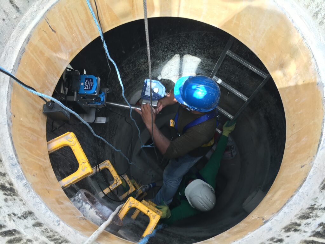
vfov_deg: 48.2
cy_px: 122
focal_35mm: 29
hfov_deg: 61.7
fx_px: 272
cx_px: 162
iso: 25
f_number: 2.2
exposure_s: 1/100
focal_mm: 4.15
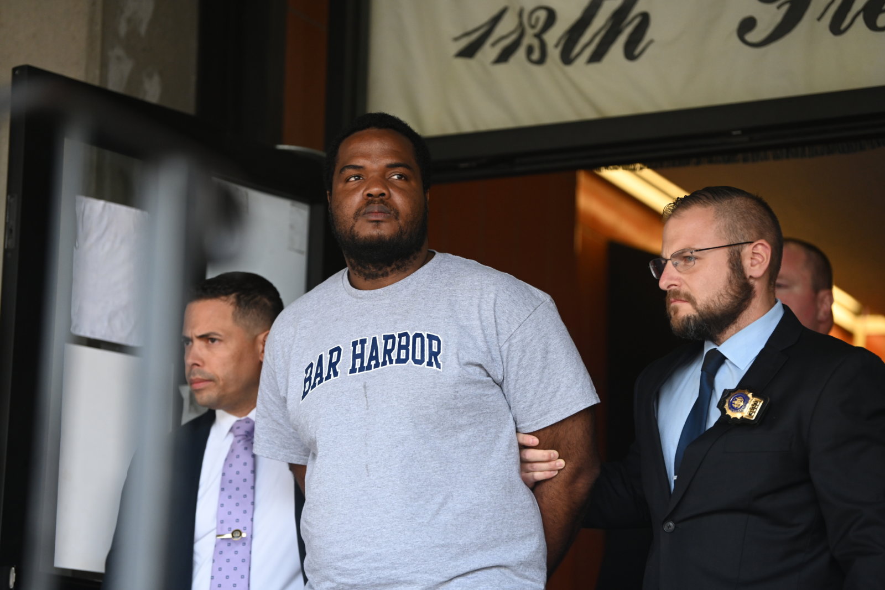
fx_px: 3565
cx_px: 442
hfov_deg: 14.2
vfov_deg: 9.5
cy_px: 295
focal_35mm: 145
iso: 1000
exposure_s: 1/1000
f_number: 2.8
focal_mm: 145
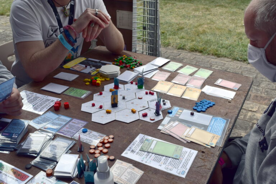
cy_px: 92
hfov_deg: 47.9
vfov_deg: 33.0
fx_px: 310
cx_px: 138
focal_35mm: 40
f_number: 11
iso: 250
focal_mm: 27
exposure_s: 1/500
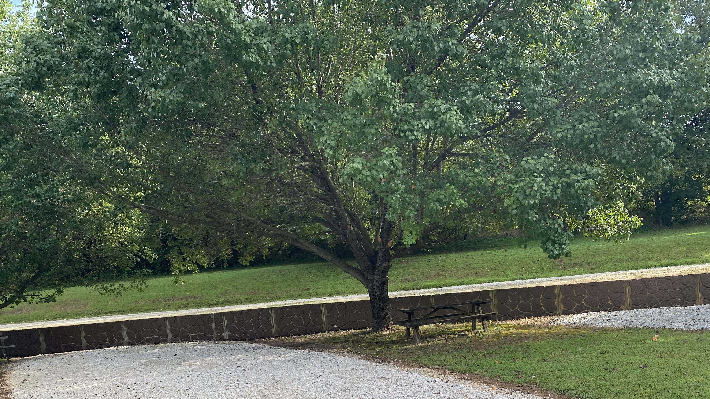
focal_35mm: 34
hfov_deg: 58.0
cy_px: 315
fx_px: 640
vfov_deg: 33.7
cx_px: 383
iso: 32
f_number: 1.8
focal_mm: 4.25
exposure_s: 1/816
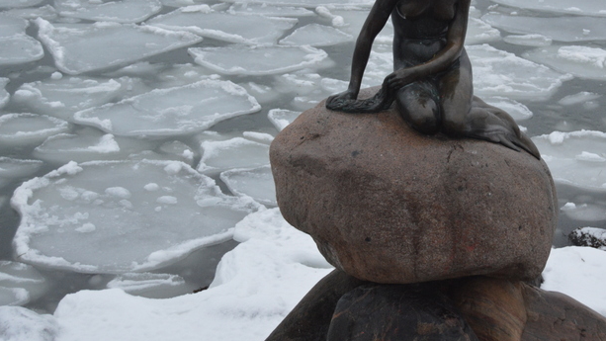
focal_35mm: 86
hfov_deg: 24.6
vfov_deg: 14.0
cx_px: 390
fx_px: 1382
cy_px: 85
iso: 1100
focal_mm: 42
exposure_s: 1/60
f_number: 5
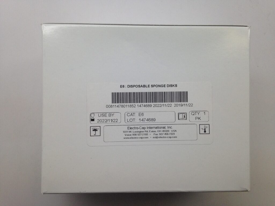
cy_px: 103
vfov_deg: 42.9
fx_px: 262
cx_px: 138
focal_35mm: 33
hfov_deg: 55.4
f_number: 2.4
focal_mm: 4.12
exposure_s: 1/120
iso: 80
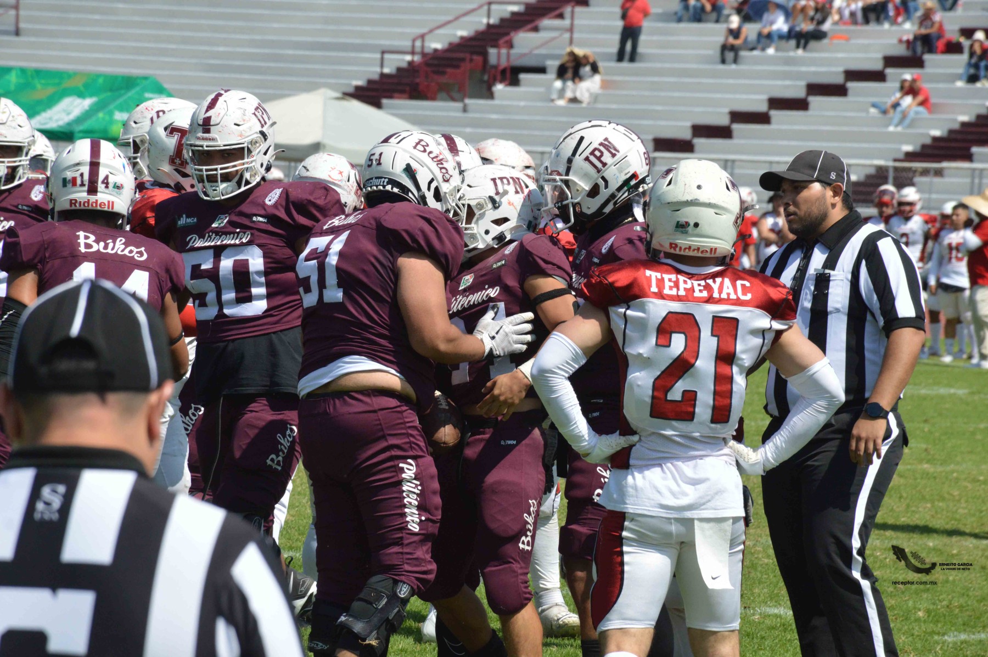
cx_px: 494
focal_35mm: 210
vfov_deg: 6.5
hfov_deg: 9.8
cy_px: 328
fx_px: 5758
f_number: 10
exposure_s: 1/1600
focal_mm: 140
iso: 800
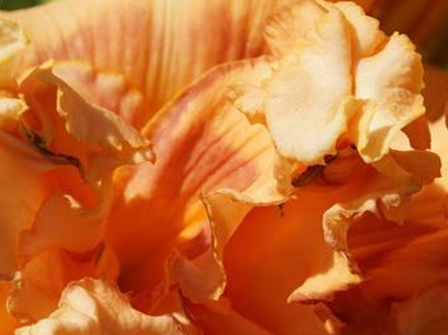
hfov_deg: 9.5
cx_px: 229
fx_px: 2691
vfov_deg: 7.1
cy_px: 267
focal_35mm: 208
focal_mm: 50
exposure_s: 1/400
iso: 100
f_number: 6.3
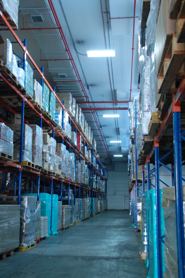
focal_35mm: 48
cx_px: 92
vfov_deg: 41.1
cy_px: 139
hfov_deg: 28.0
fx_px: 371
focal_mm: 32
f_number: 8
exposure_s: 1/20
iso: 800
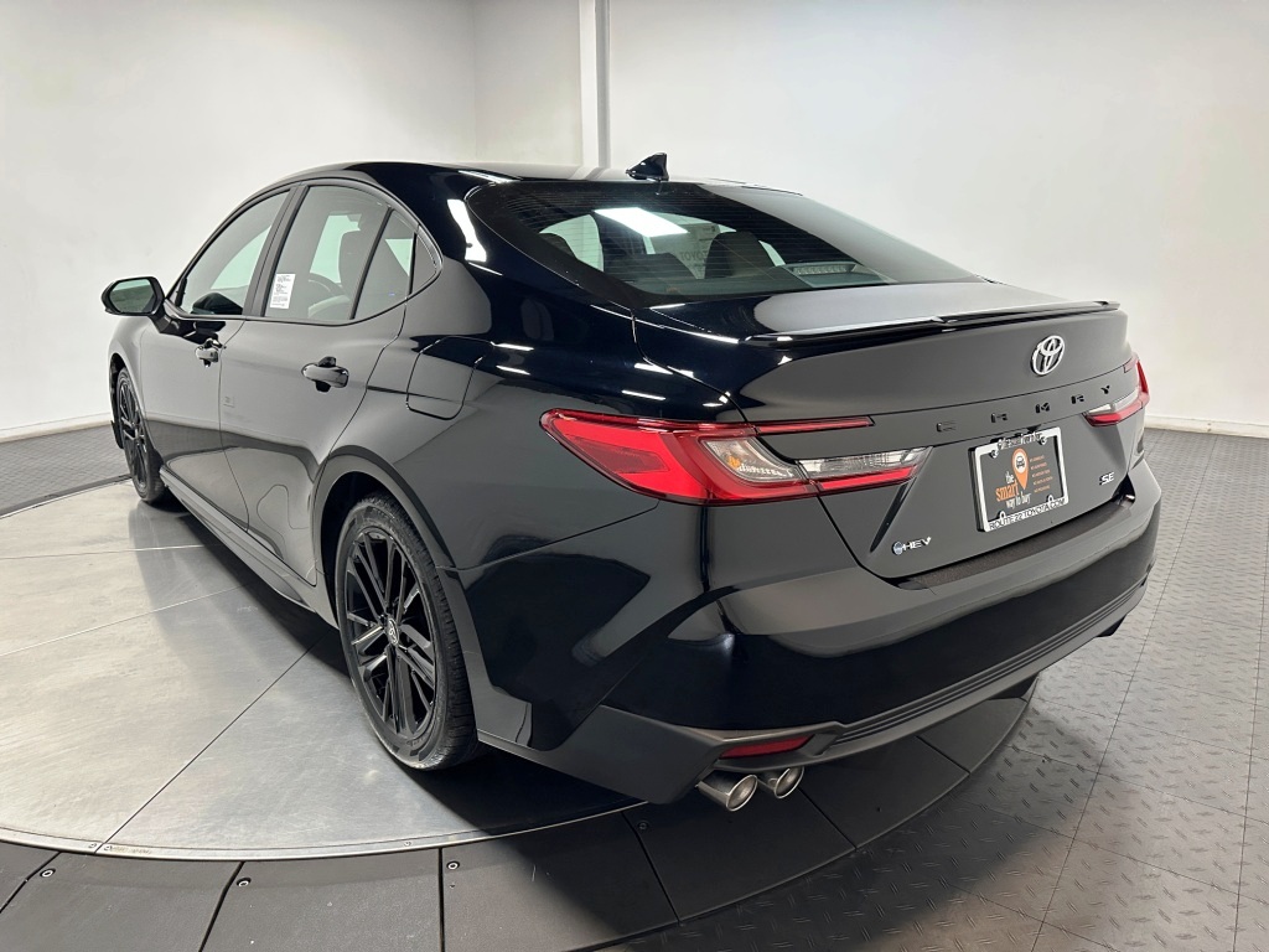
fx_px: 880
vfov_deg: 56.8
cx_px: 634
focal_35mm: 24
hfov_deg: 71.6
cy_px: 476
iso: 400
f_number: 1.78
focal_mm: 6.86
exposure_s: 1/60
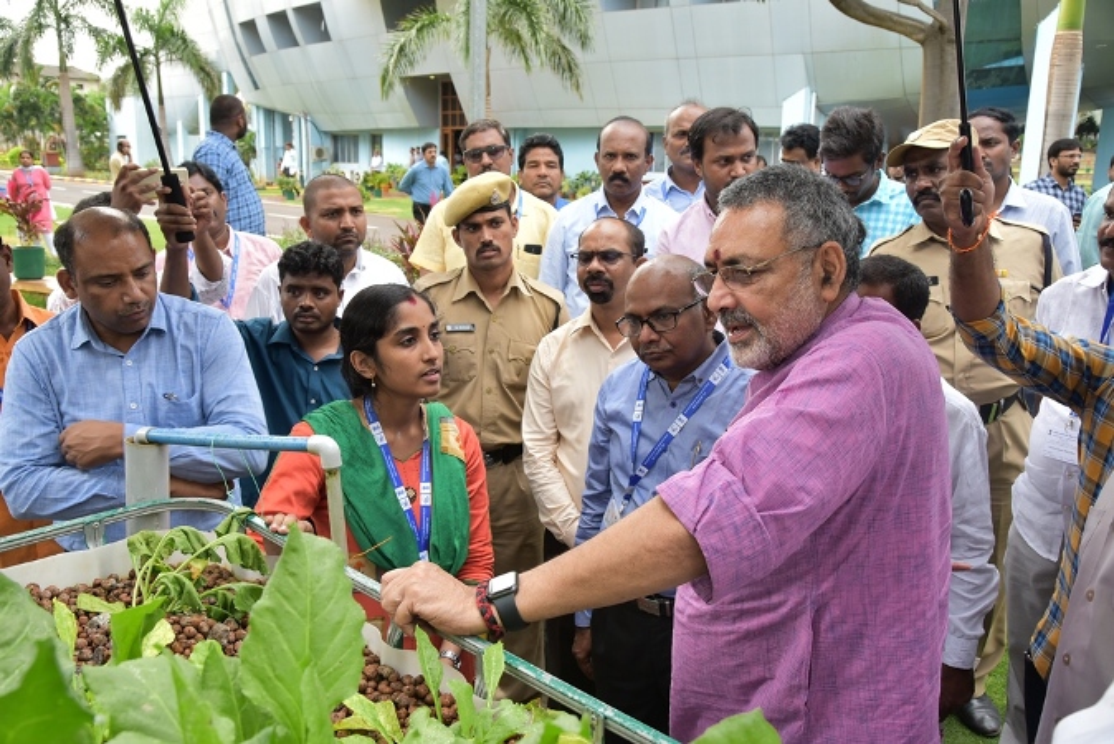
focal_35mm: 31
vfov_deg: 42.4
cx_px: 557
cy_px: 372
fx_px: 960
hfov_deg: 60.3
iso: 640
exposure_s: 1/125
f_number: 8
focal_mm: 31
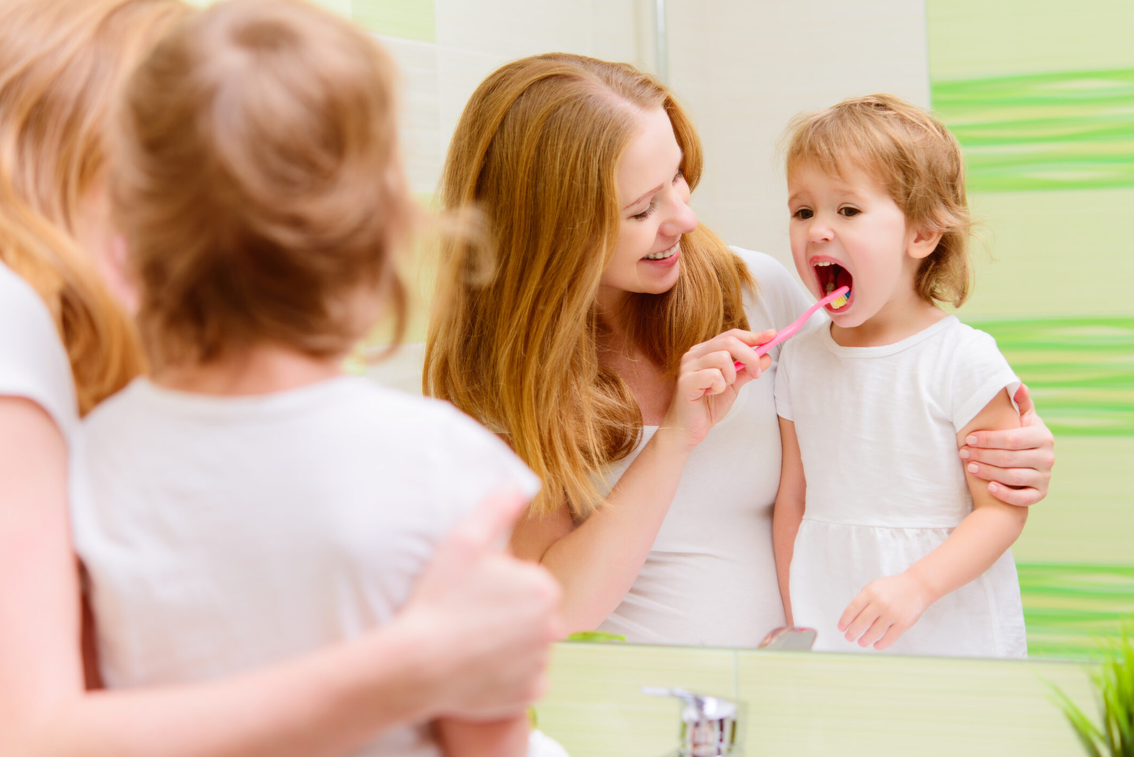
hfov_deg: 27.7
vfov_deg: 18.7
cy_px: 350
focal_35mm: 73
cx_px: 563
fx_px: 2300
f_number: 3.5
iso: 100
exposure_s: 1/200
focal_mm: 60
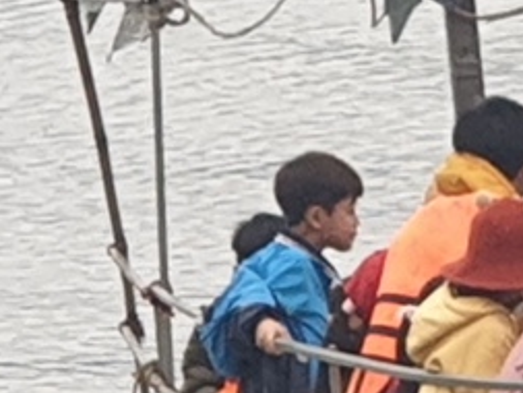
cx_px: 573
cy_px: 157
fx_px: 6213
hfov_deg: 4.8
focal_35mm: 411
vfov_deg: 3.6
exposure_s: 1/414
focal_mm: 6
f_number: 2.4
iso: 100
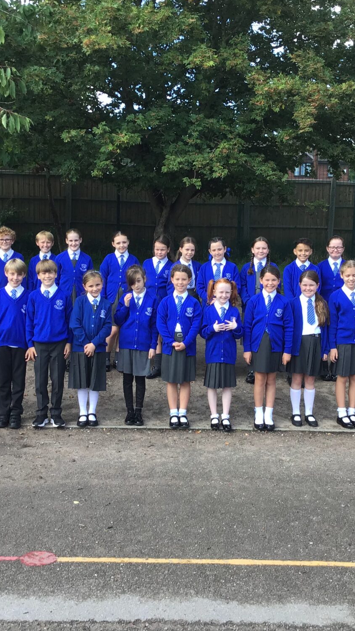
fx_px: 770
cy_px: 319
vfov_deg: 44.6
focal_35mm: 46
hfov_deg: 26.0
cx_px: 188
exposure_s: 1/191
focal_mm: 3.3
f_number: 2.4
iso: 25
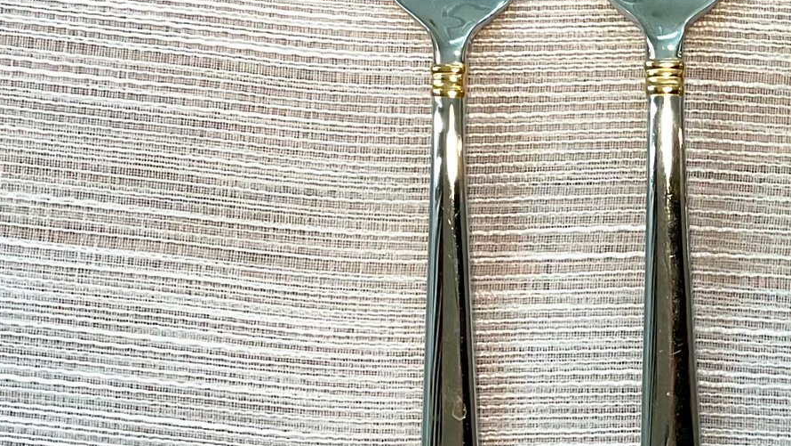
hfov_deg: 27.5
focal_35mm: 71
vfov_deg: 17.0
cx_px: 839
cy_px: 170
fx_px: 1489
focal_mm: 3
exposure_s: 1/120
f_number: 1.8
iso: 50
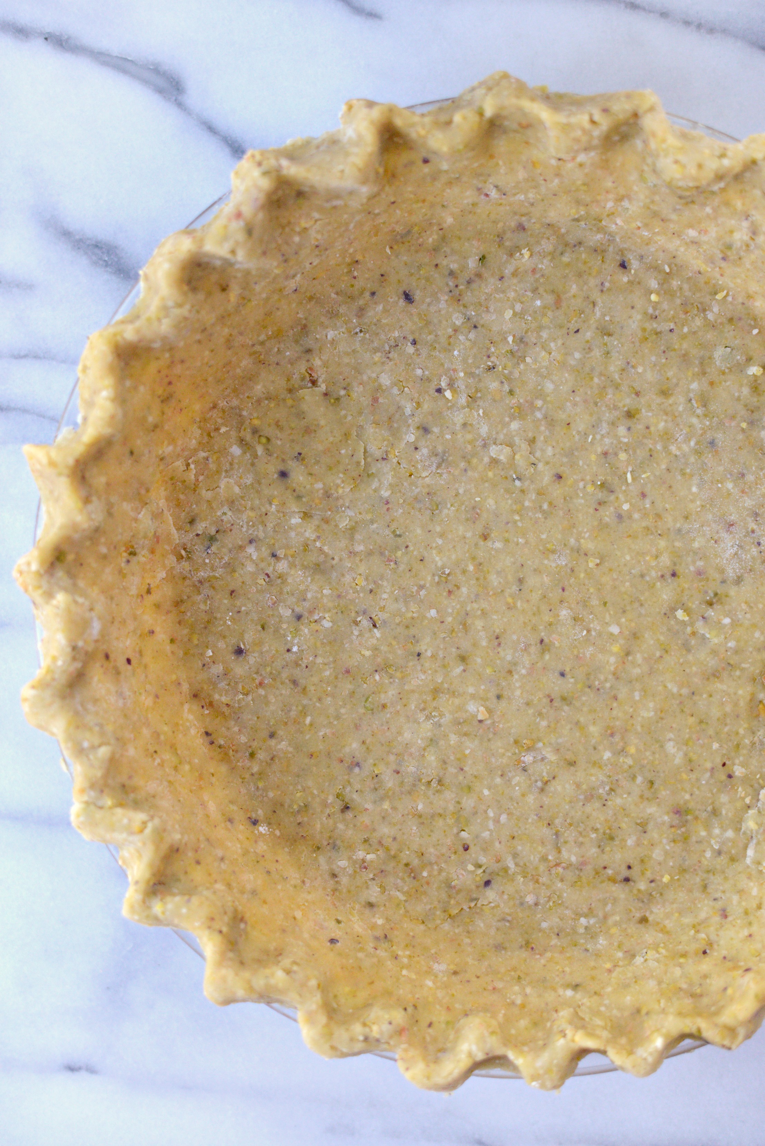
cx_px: 382
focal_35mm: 50
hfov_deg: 27.0
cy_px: 573
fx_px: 1592
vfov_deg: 39.6
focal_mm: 50
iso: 2800
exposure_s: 1/1000
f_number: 2.8
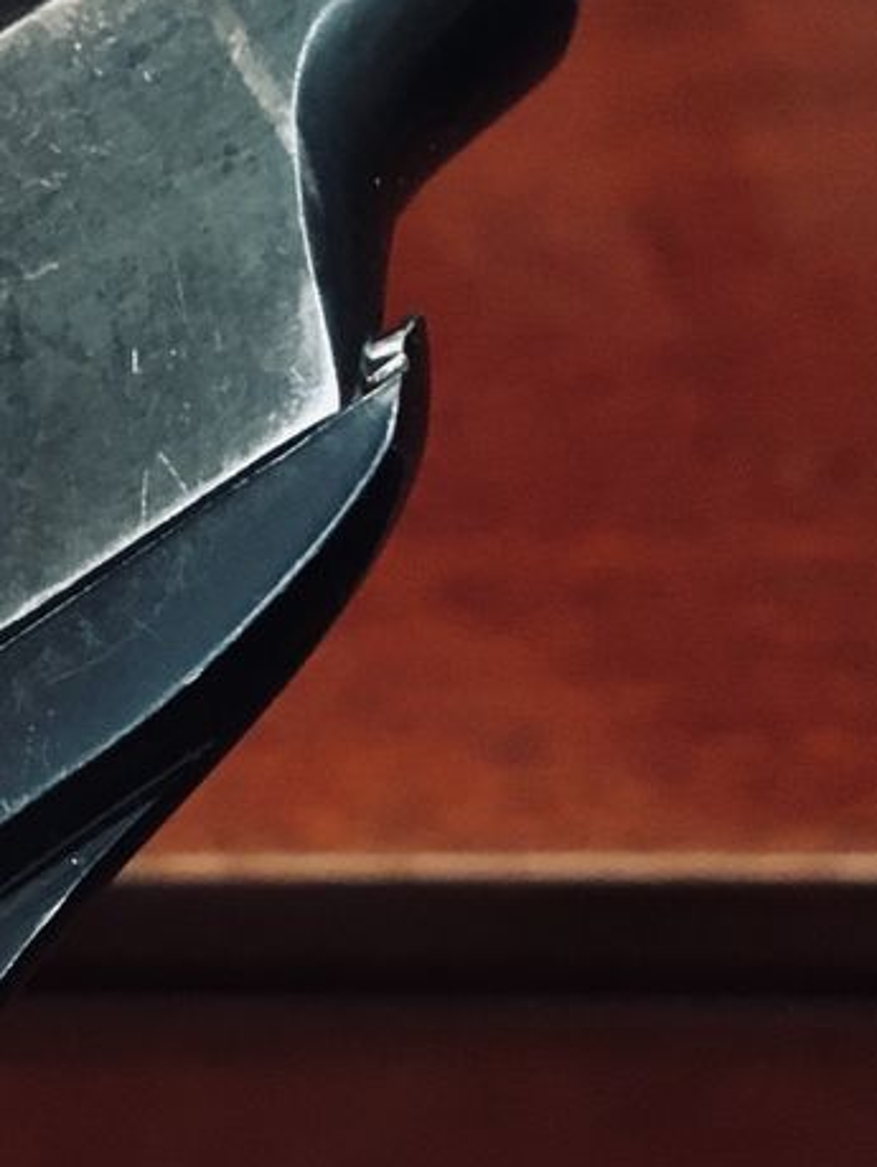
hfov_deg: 13.9
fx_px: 3407
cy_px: 356
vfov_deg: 19.4
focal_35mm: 101
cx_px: -386
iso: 200
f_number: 2.2
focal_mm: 4.15
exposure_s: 1/15
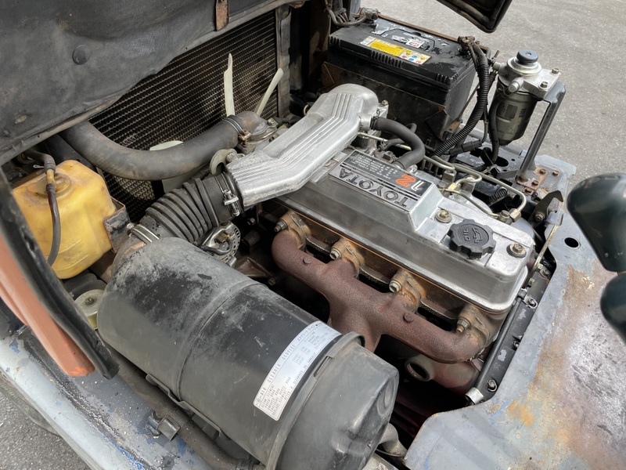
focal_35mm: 26
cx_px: 313
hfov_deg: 67.3
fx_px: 470
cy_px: 235
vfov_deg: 53.1
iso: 32
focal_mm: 4.2
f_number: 1.6
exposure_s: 1/198
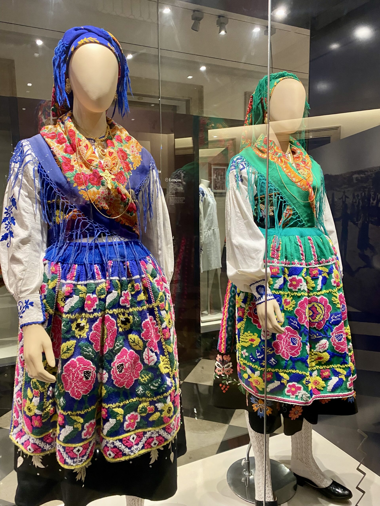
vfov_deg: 67.3
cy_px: 253
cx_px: 190
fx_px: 381
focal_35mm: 26
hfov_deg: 53.1
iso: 250
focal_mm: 4.25
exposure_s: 1/50
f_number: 1.8
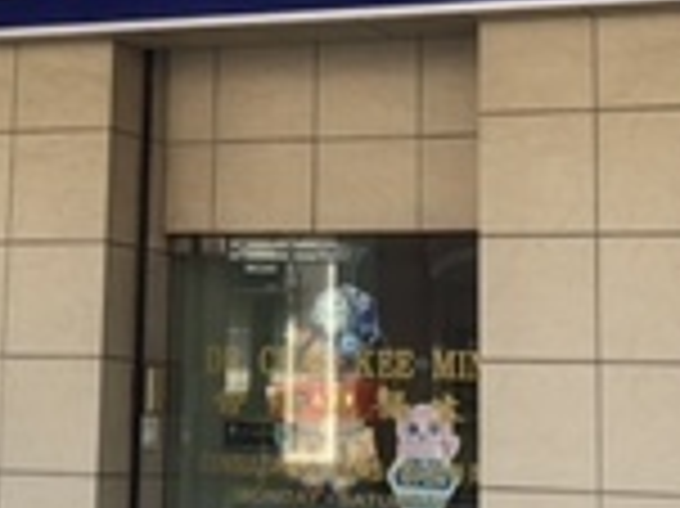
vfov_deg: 11.9
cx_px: 171
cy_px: -40
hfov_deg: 16.0
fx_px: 2414
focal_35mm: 123
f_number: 2.2
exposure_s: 1/345
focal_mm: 4.15
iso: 25
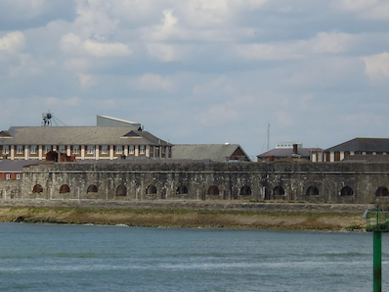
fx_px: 2493
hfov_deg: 8.9
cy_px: 133
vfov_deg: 6.7
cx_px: 119
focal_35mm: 222
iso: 100
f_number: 6.9
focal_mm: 21.5
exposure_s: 1/400
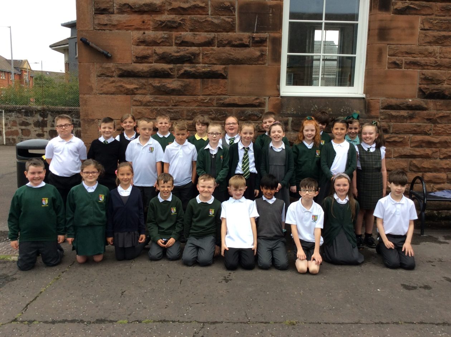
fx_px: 416
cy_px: 168
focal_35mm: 32
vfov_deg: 44.1
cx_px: 226
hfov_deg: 56.9
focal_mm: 3.3
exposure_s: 1/408
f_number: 2.4
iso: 32
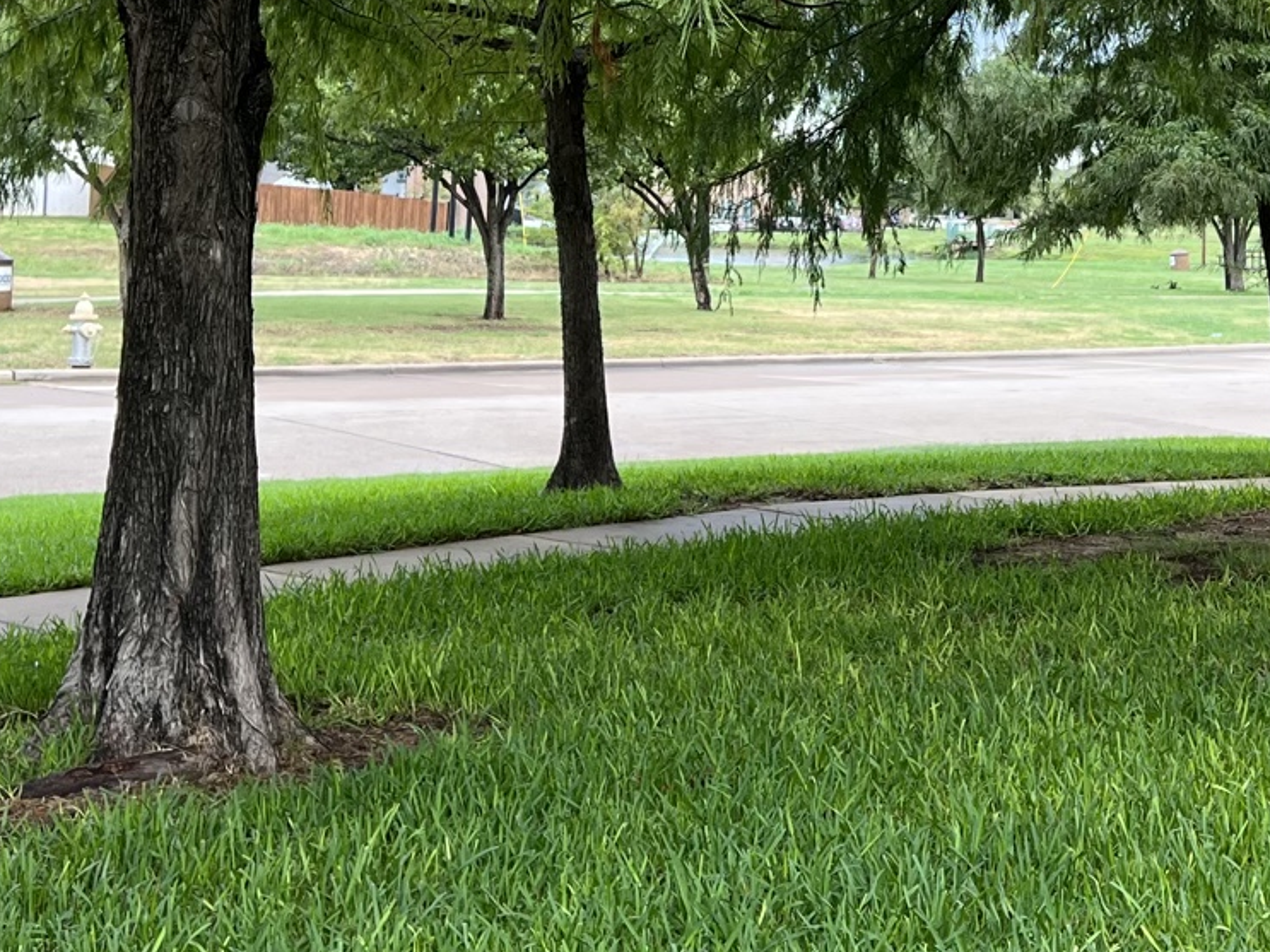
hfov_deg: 27.7
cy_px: -84
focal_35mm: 70
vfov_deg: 20.1
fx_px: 2568
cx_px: 783
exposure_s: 1/166
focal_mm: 5.7
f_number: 1.5
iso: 40
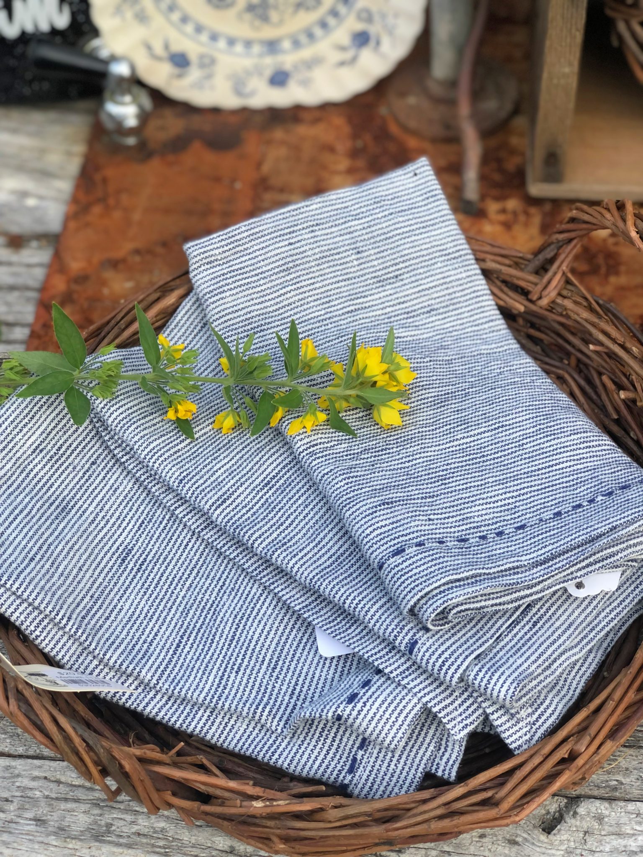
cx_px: 322
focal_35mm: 57
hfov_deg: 25.7
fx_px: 1412
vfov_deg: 33.8
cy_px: 428
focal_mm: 6.6
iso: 20
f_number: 2.8
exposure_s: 1/60
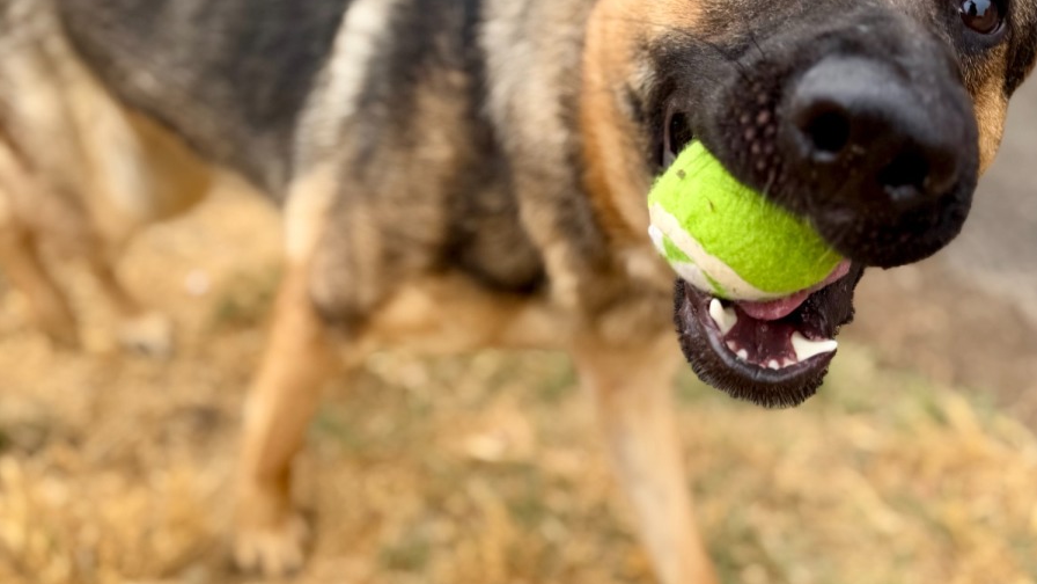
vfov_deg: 33.7
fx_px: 962
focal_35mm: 35
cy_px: 302
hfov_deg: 56.6
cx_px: 520
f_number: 1.78
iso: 80
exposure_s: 1/1292
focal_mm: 6.76
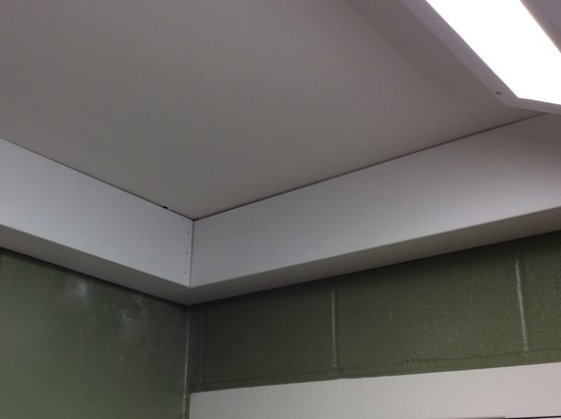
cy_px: 264
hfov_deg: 41.8
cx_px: 208
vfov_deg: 32.0
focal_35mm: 45
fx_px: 729
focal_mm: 3.3
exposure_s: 1/30
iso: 32
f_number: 2.4
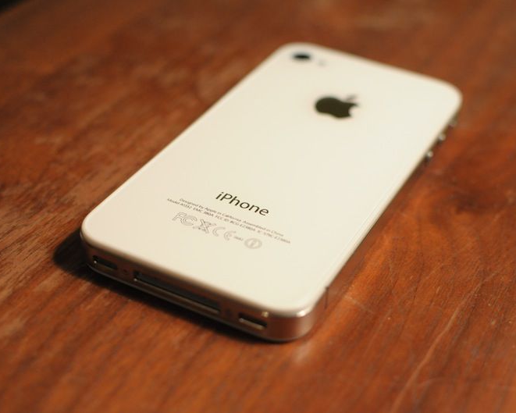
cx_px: 254
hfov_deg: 31.7
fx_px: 910
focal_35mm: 60
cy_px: 206
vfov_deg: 25.6
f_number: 3.2
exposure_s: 1/250
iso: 1250
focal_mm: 35
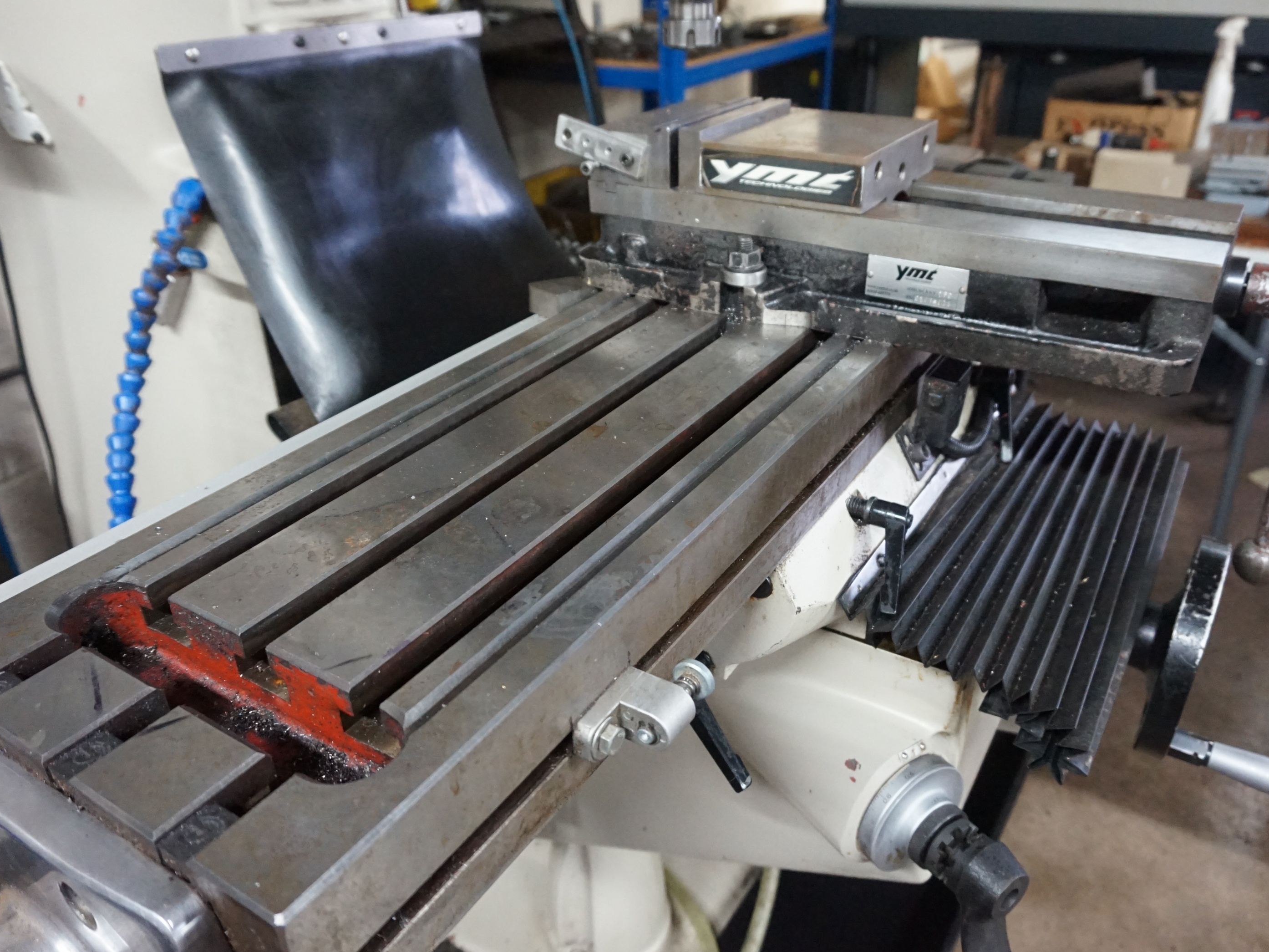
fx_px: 990
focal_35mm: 27
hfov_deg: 65.3
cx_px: 645
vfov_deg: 51.3
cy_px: 463
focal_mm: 16
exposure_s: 1/60
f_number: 3.5
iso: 3200
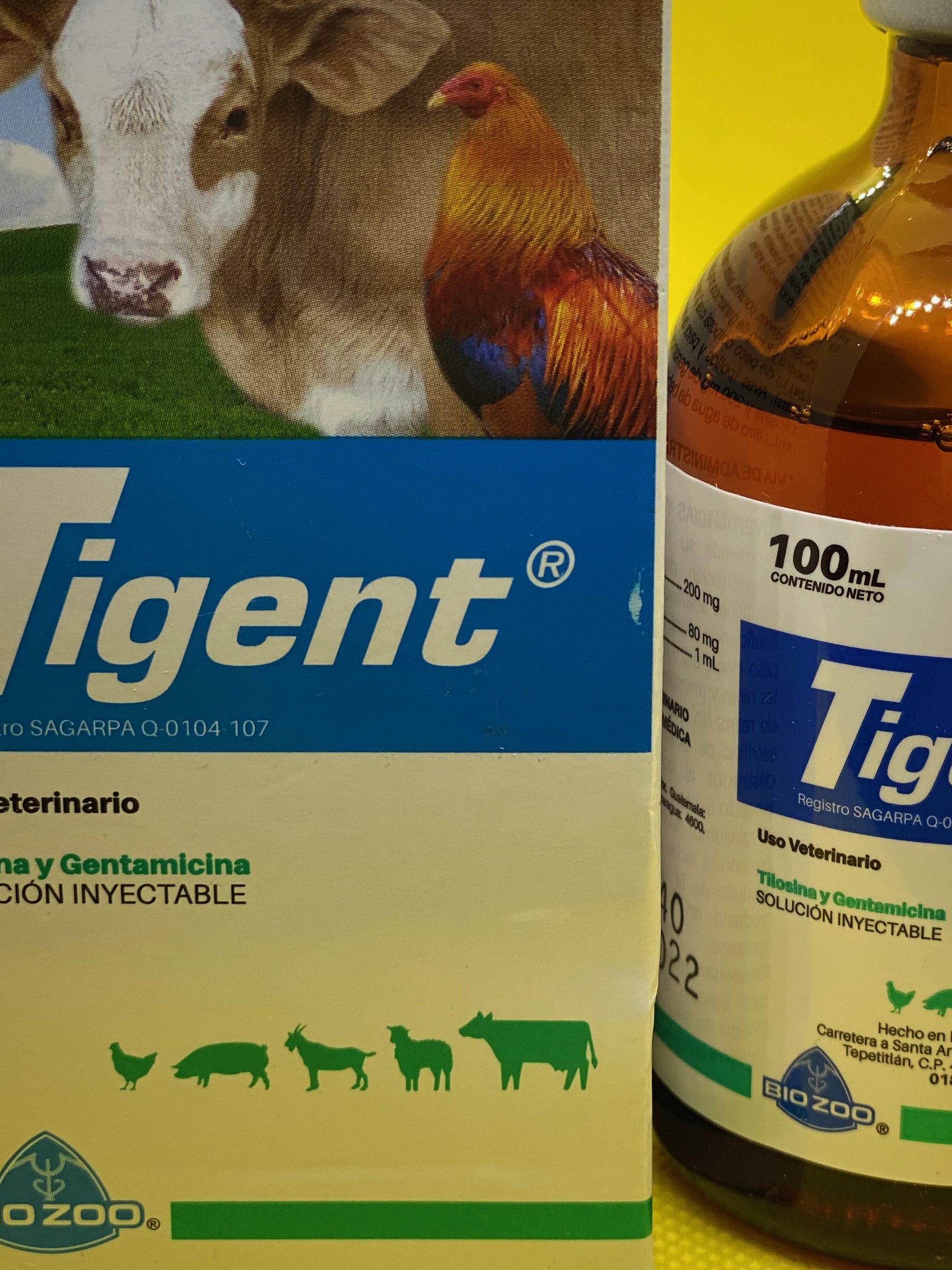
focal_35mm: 85
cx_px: 559
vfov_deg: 23.0
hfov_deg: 17.4
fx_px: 3117
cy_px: 637
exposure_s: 1/120
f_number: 2
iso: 40
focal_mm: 6
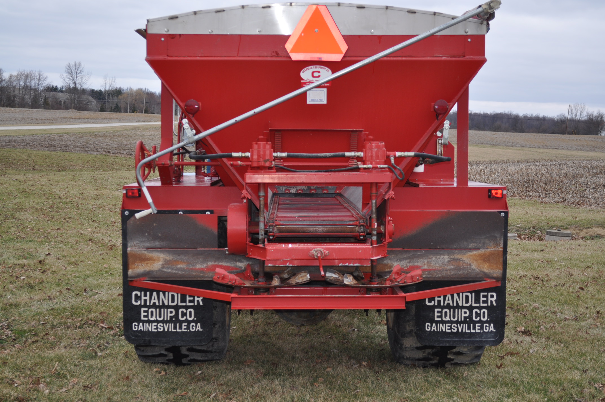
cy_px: 201
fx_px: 957
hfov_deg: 35.1
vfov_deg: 23.7
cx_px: 302
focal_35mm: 57
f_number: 5
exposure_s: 1/200
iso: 200
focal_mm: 38
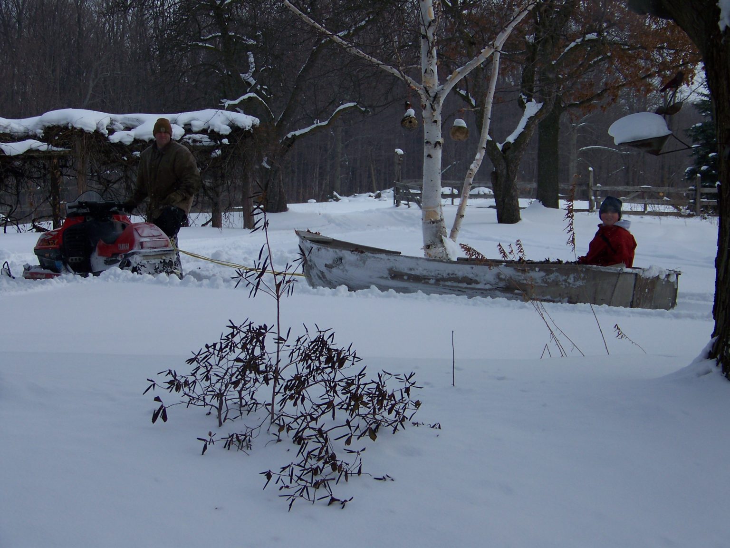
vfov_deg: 18.9
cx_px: 365
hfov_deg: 25.0
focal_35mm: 78
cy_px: 274
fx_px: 1645
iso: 64
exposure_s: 1/1000
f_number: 3.2
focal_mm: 13.2
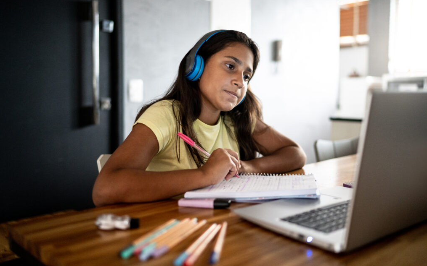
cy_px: 125
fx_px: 419
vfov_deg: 35.3
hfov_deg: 54.0
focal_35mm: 36
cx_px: 215
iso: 1600
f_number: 1.4
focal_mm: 35
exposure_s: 1/160
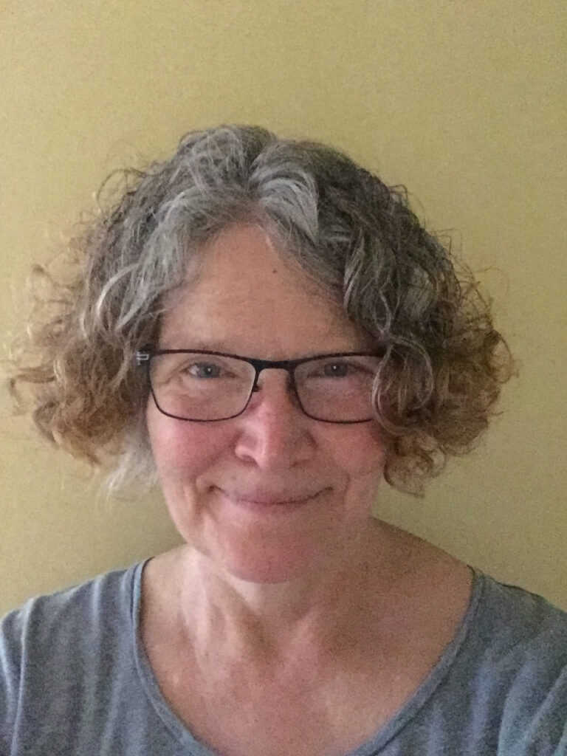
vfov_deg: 58.4
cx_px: 284
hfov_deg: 45.4
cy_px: 378
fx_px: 677
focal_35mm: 31
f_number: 2.2
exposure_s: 1/15
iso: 1600
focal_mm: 2.65
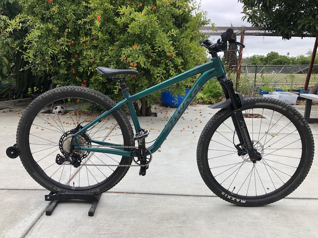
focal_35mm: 28
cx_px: 159
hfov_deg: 63.4
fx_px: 257
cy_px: 119
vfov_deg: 49.7
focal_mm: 4
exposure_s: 1/202
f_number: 1.8
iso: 20
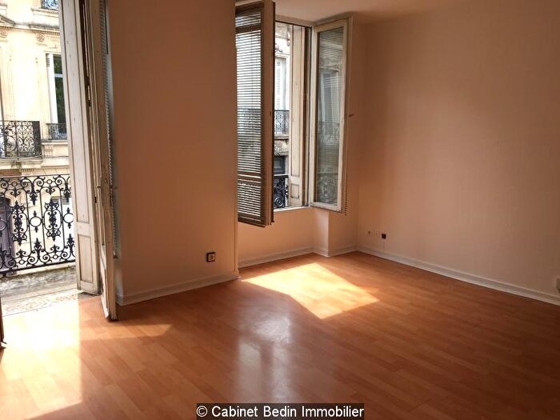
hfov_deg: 61.7
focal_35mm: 29
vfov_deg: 48.2
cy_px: 210
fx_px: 469
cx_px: 280
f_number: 2.2
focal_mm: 4.15
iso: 25
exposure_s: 1/214
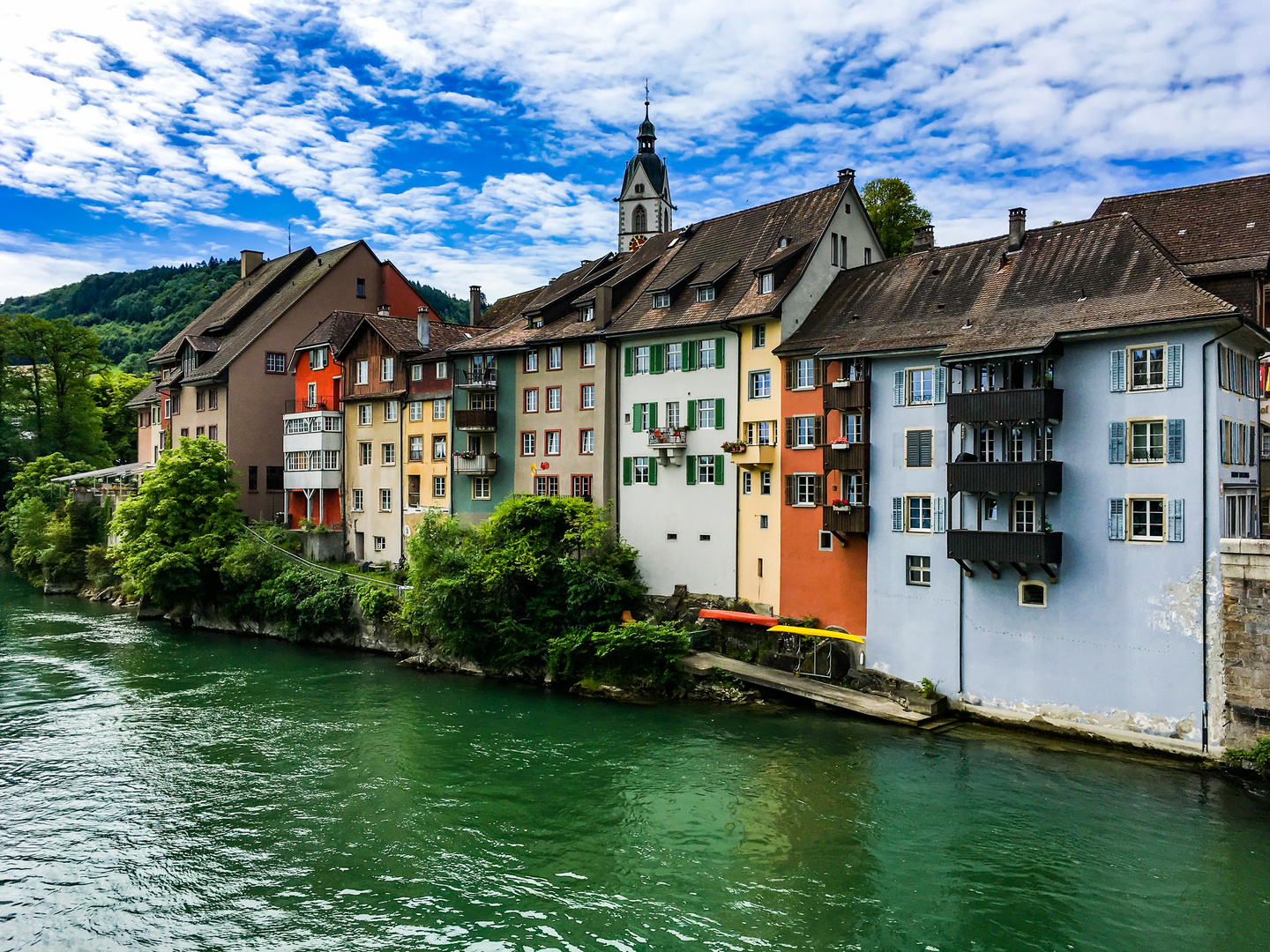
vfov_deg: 48.2
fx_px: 1064
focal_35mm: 29
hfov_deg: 61.7
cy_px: 476
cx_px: 635
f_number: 2.2
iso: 25
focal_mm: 4.15
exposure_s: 1/2000
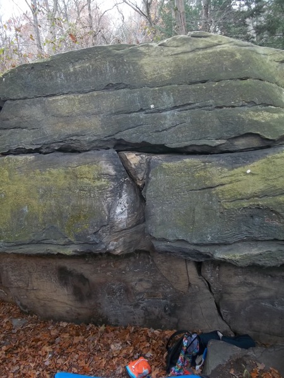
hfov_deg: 44.2
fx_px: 350
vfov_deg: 56.8
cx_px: 142
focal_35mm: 32
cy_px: 189
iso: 80
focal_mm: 5.7
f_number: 2.9
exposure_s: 1/60
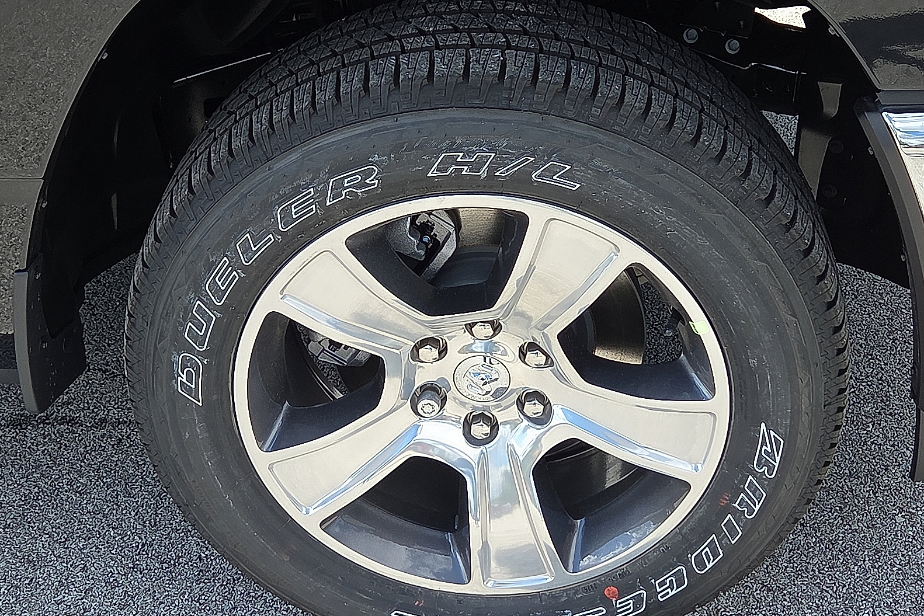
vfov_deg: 22.3
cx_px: 463
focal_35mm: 61
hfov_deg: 32.9
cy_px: 311
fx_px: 1566
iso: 76
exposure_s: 1/2500
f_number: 1.8
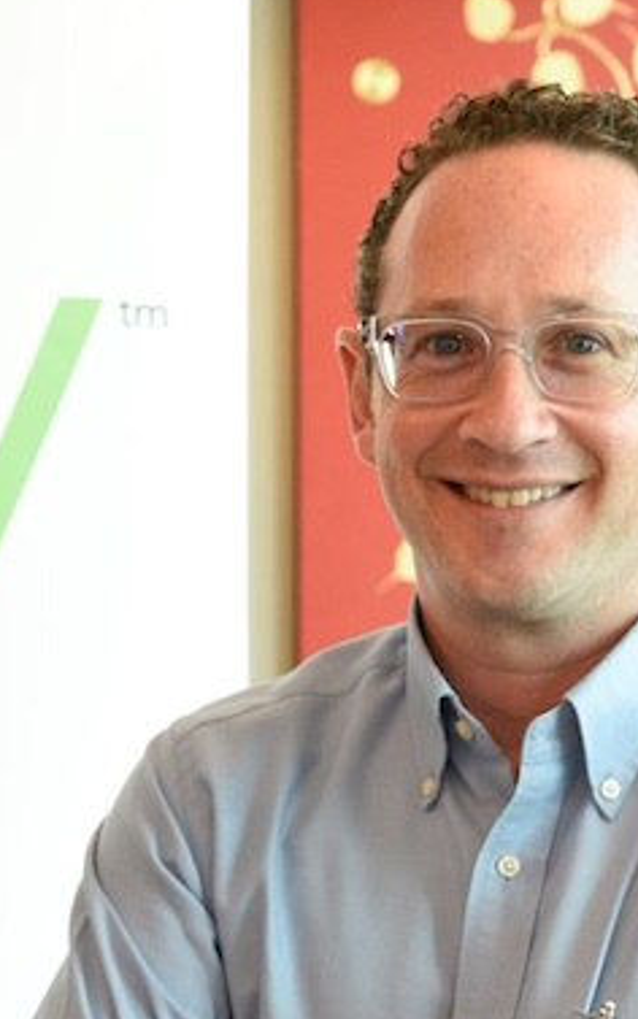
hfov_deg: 18.7
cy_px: 501
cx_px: 5
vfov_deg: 30.2
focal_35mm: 68
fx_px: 1890
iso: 500
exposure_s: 1/80
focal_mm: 42
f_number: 4.5
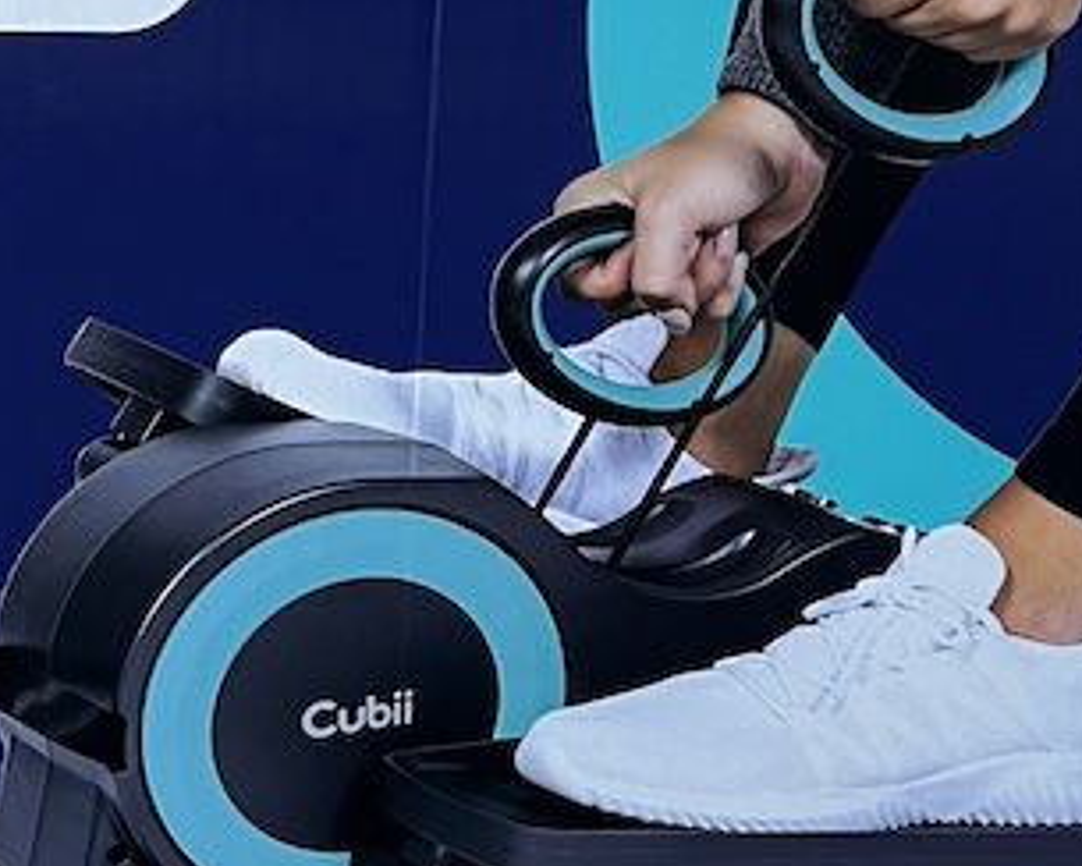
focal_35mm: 100
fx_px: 3202
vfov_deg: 15.4
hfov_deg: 18.7
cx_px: -4
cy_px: 280
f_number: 1.5
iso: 125
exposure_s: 1/60
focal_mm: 5.7
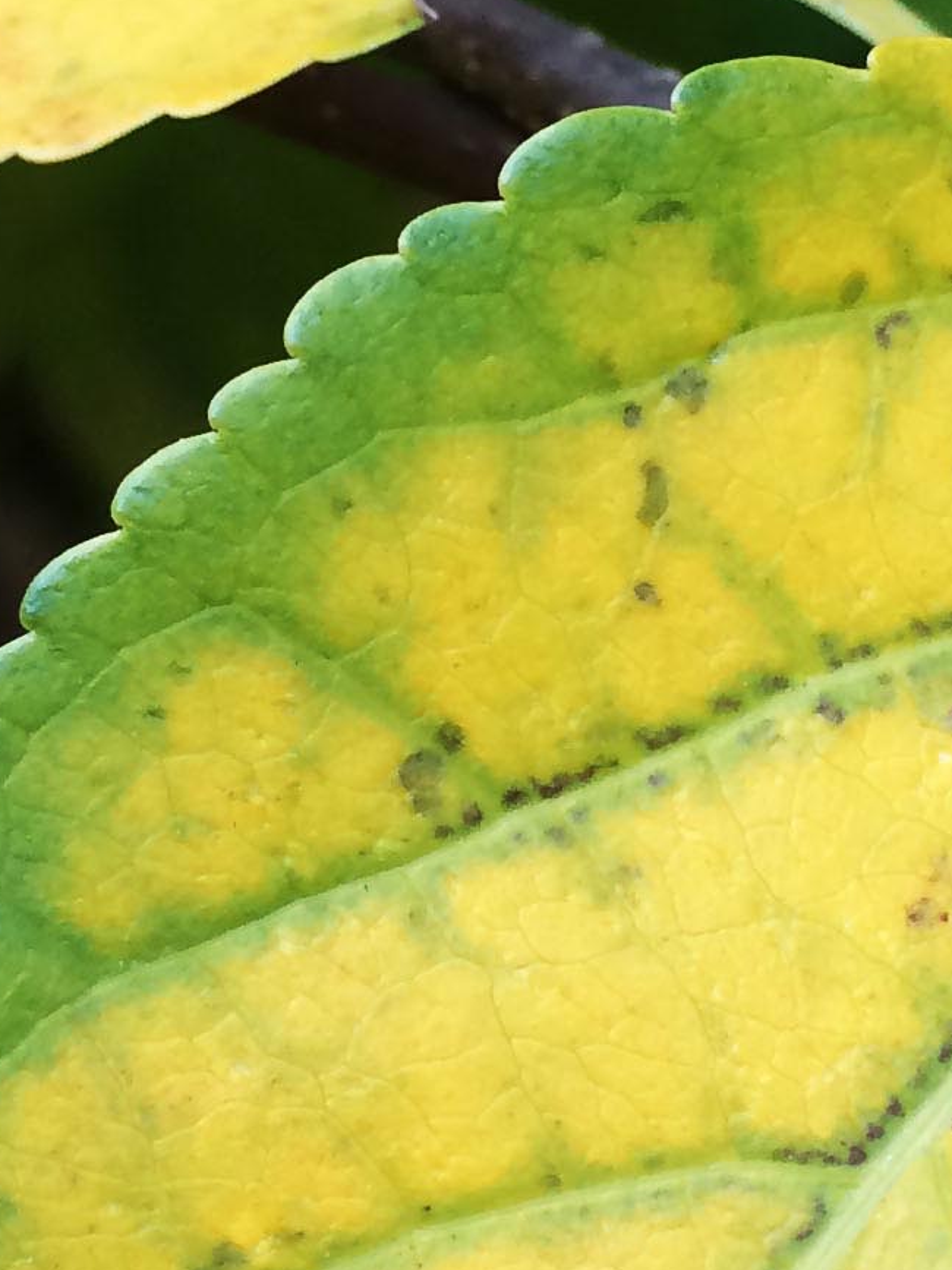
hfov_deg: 13.1
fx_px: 4145
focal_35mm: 113
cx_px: 529
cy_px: 646
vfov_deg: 17.4
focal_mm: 4.12
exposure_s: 1/40
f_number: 2.2
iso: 40
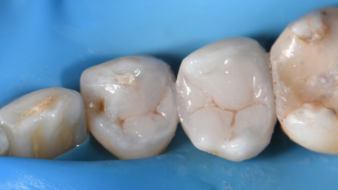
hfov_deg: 13.0
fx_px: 1479
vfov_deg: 7.4
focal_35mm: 165
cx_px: 169
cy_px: 110
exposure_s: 1/160
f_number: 32
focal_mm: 105
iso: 200
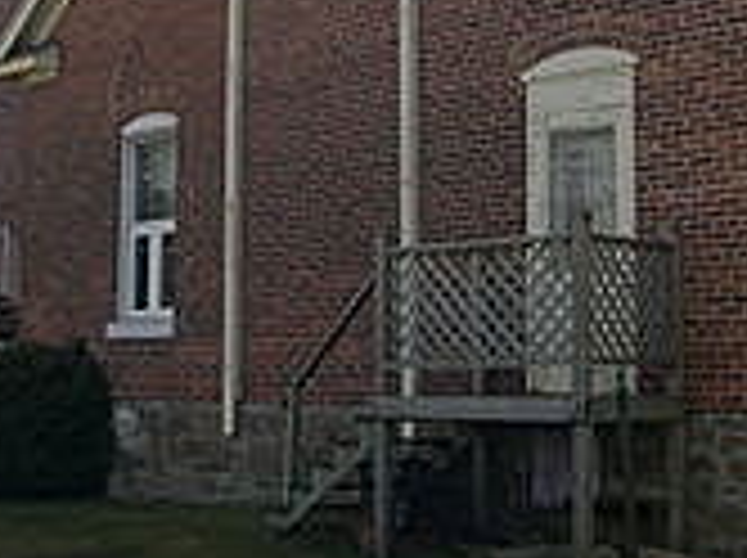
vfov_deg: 14.0
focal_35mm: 105
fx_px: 2263
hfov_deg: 18.7
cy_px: 130
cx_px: 241
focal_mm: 8
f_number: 7.6
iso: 100
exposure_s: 1/108
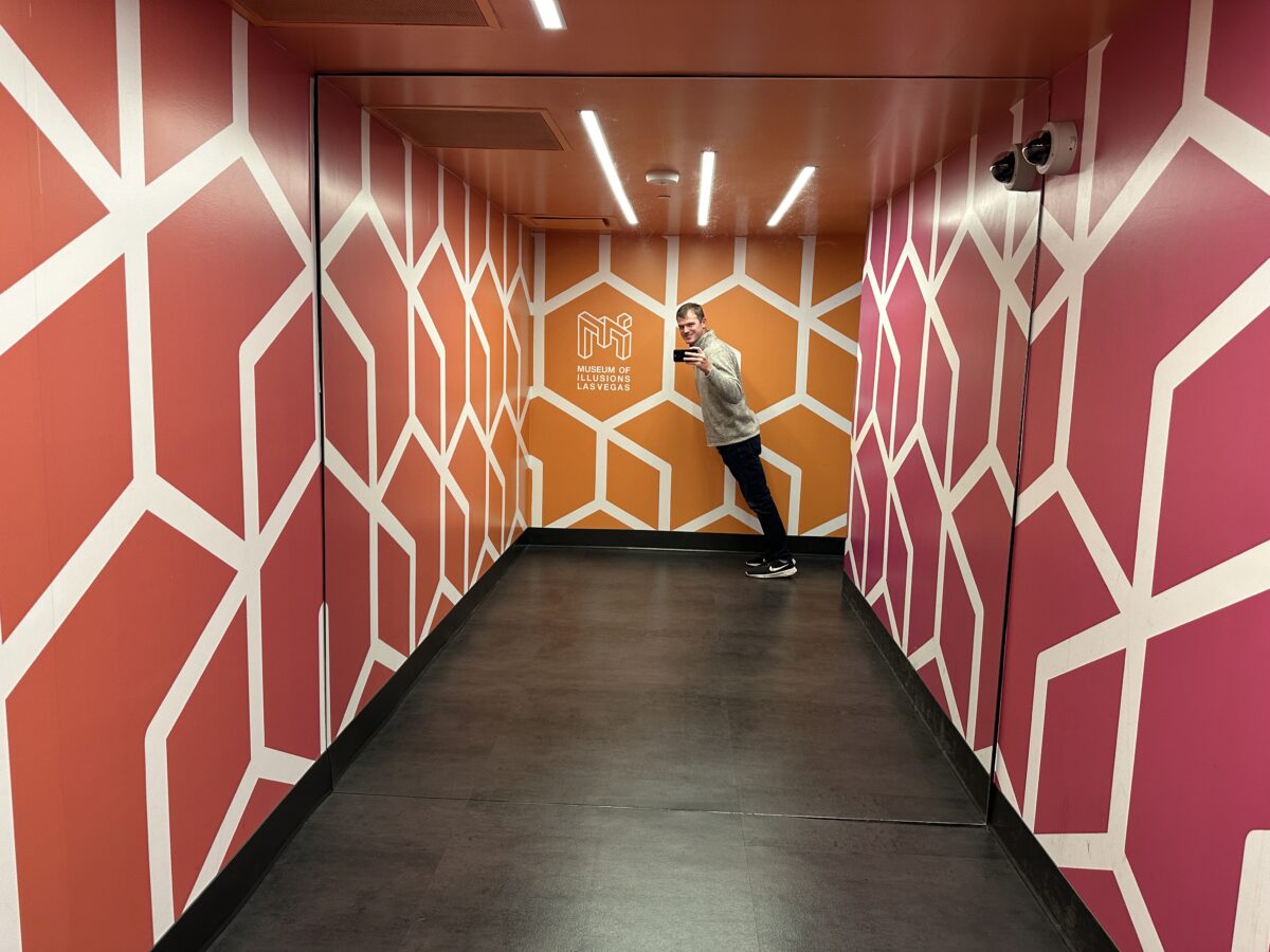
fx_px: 881
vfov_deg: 56.8
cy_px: 476
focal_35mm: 24
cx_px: 635
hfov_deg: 71.6
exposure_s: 1/111
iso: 200
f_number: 1.78
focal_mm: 6.86
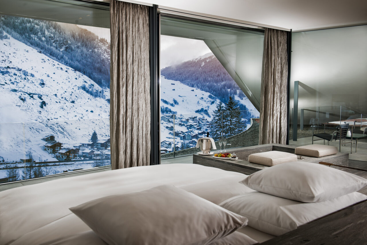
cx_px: 184
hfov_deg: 54.4
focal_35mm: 35
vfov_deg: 37.9
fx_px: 357
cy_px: 122
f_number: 8
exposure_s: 1/100
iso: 100
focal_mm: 35
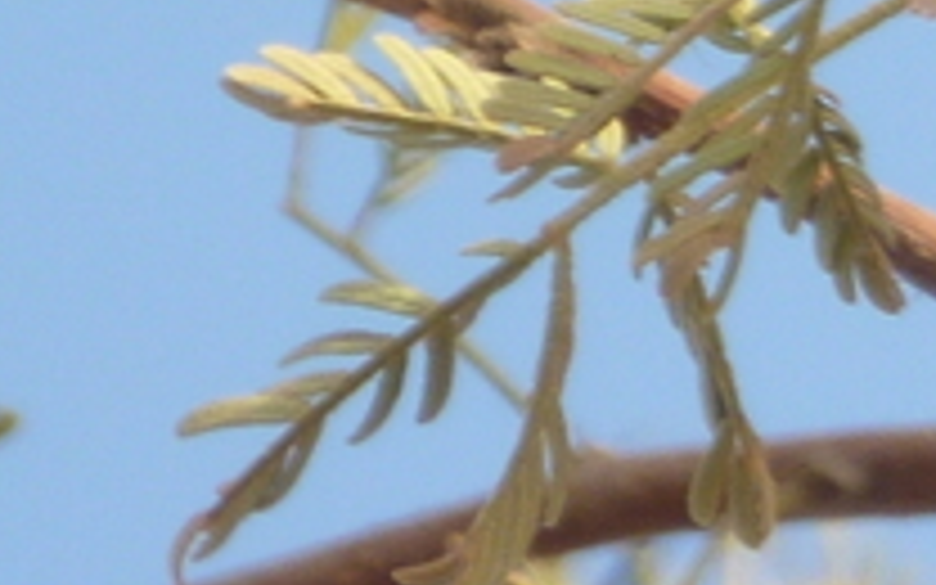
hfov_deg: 2.1
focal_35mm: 979
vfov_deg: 1.3
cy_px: -729
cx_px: 1346
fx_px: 24973
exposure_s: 1/40
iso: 80
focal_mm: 25
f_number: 6.9
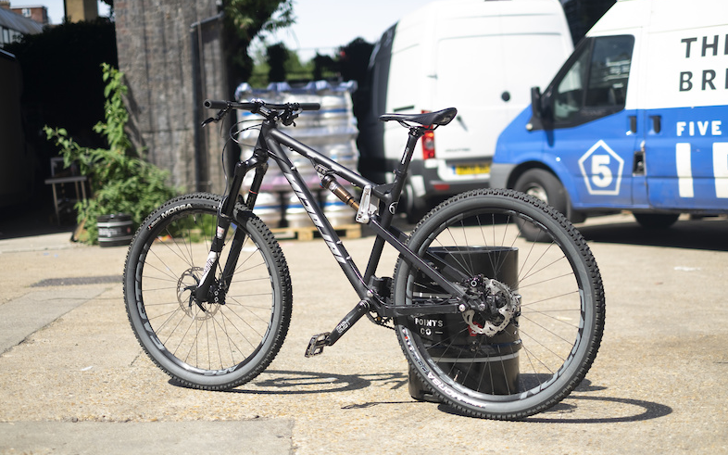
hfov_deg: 36.9
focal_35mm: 55
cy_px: 242
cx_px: 370
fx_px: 1091
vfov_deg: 23.5
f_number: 1.4
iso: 200
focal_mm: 35
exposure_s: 1/4000
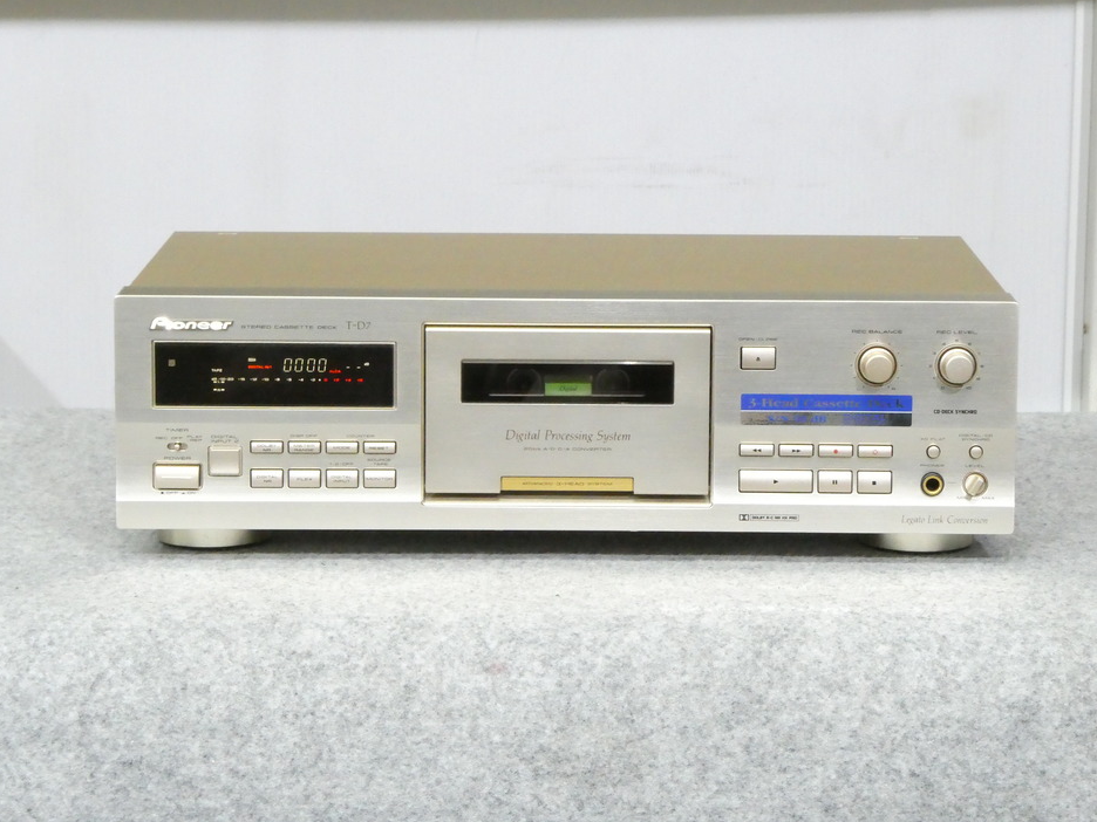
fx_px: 3739
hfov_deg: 16.7
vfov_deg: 12.6
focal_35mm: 118
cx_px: 556
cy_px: 402
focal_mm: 20.6
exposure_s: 1/20
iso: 1600
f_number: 6.3
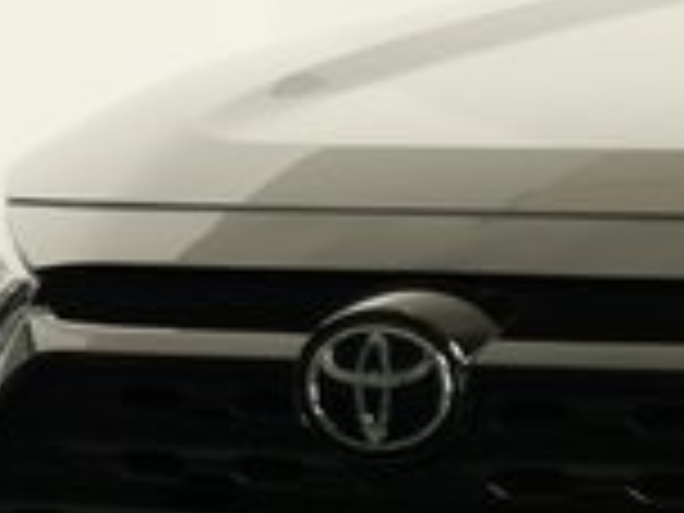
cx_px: 1490
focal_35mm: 337
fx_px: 6659
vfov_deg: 4.4
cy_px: 549
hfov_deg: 5.7
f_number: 4.5
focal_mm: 25
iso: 200
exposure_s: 1/250
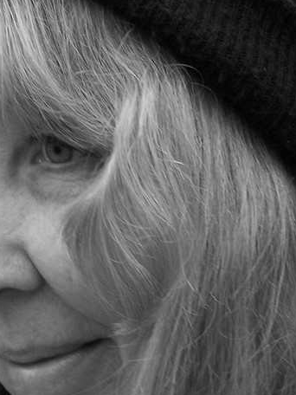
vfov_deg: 7.6
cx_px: 29
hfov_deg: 5.7
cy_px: 284
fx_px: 2987
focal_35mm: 262
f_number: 3.2
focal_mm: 21.2
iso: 140
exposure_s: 1/60
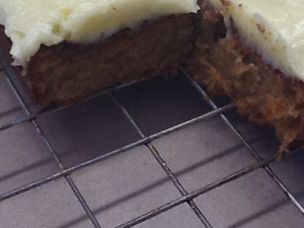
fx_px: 834
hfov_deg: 20.6
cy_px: 1
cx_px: 199
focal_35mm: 95
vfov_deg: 15.3
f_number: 2.4
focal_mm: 2.03
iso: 50
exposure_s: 1/120
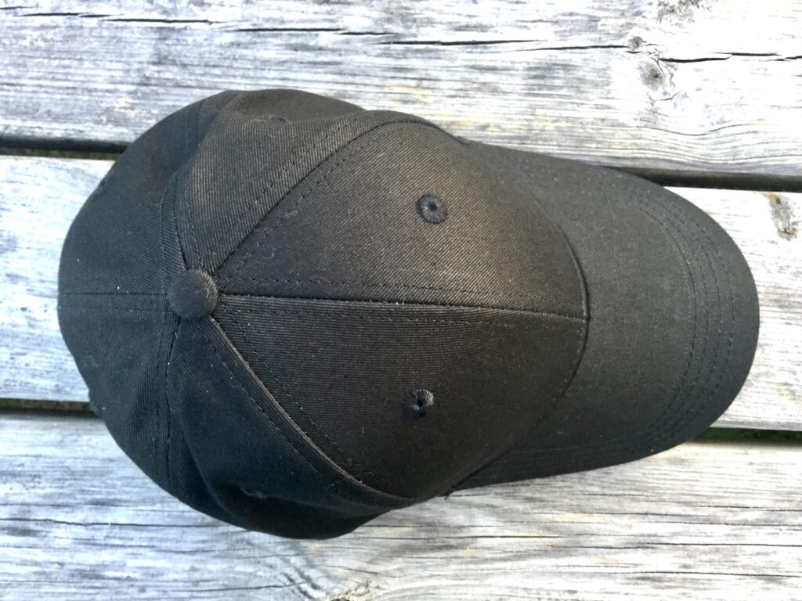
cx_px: 401
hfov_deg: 58.4
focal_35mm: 31
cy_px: 300
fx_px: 718
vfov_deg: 45.4
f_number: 2.4
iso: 100
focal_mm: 3.3
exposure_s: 1/33
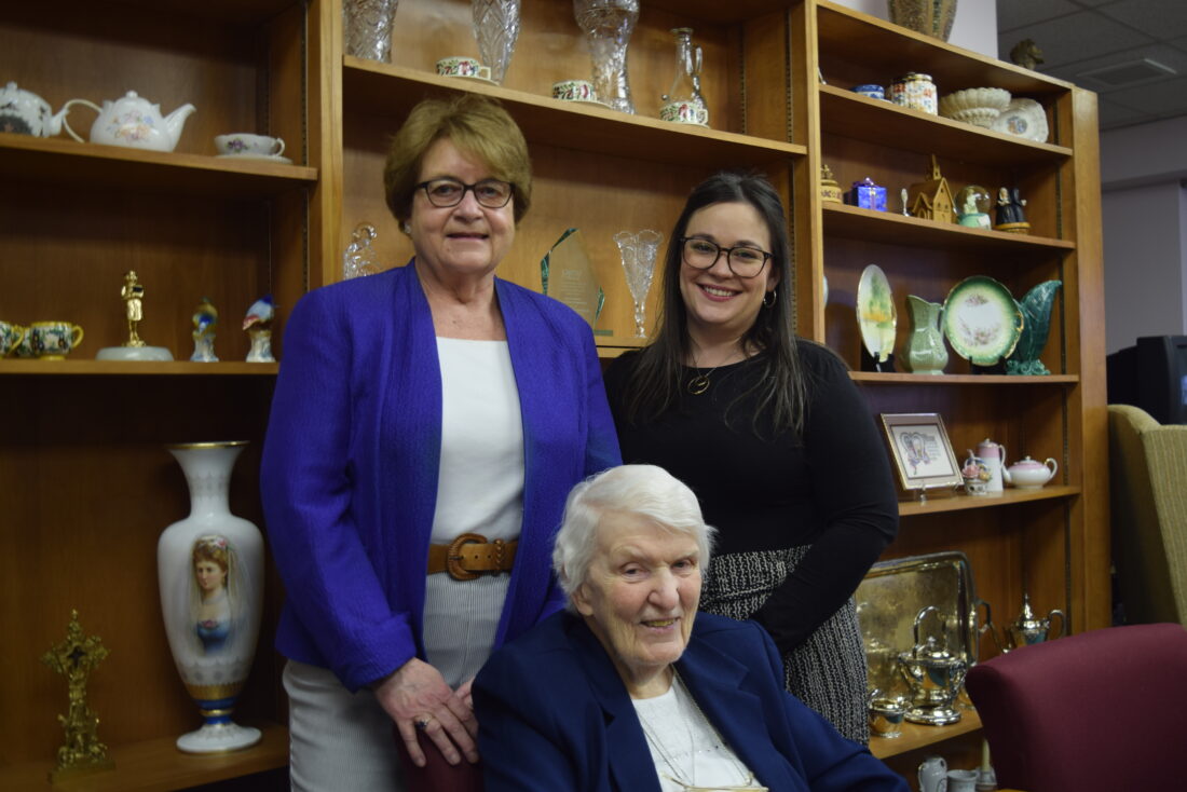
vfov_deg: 36.9
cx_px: 594
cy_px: 396
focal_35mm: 36
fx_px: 1187
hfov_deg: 53.1
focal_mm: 24
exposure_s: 1/13
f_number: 4
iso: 160
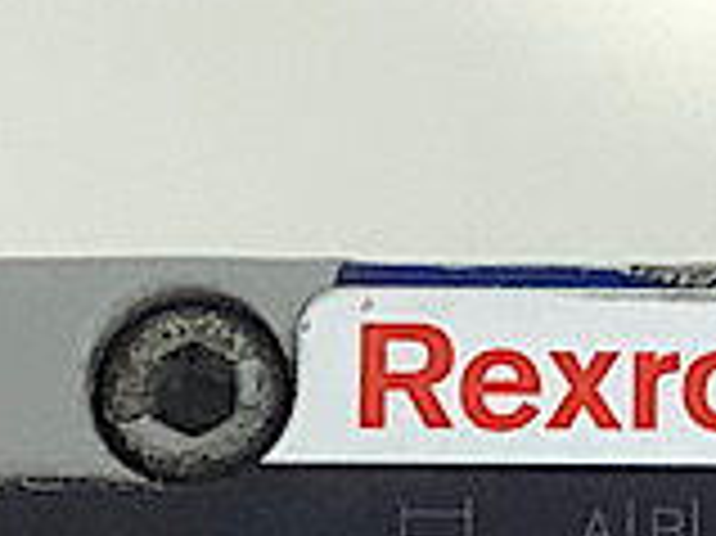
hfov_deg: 8.5
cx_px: 682
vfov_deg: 6.3
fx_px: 4795
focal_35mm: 232
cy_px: 937
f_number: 2.4
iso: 50
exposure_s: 1/50
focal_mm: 3.3
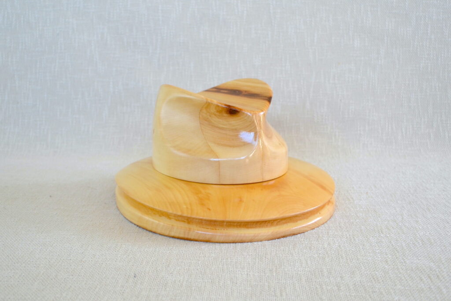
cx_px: 226
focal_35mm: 33
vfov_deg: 40.0
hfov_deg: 57.2
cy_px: 150
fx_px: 413
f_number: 4
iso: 100
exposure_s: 1/60
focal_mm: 22
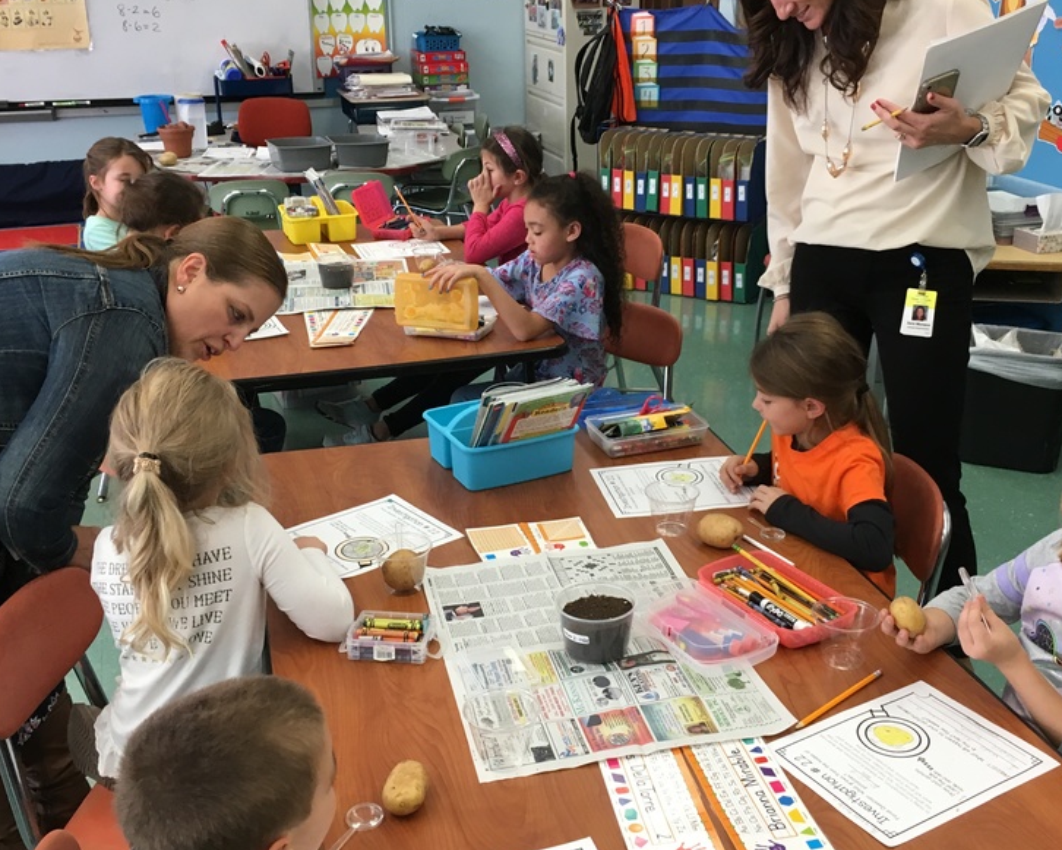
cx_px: 560
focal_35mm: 39
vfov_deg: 38.2
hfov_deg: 46.8
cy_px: 401
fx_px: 1226
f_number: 2.2
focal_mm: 4.15
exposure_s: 1/30
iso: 40
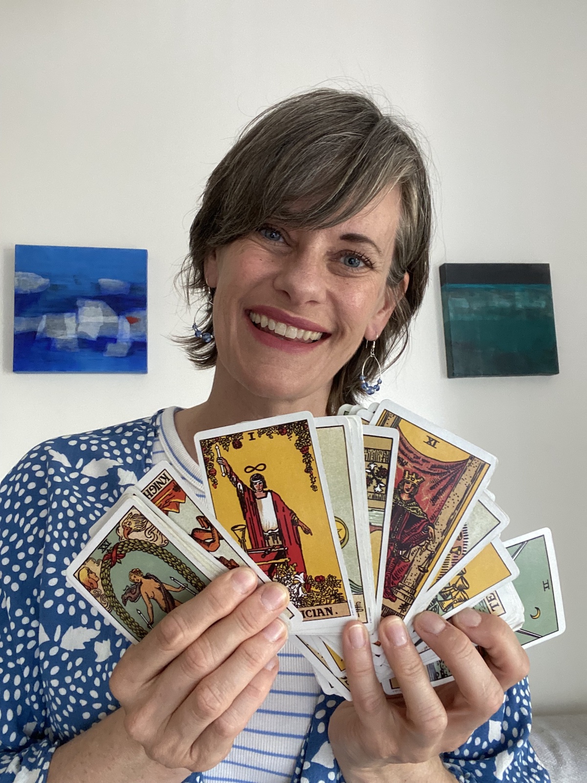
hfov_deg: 46.8
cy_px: 392
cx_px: 294
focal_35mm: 30
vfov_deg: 60.0
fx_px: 678
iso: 400
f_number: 2.2
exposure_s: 1/41
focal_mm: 2.71
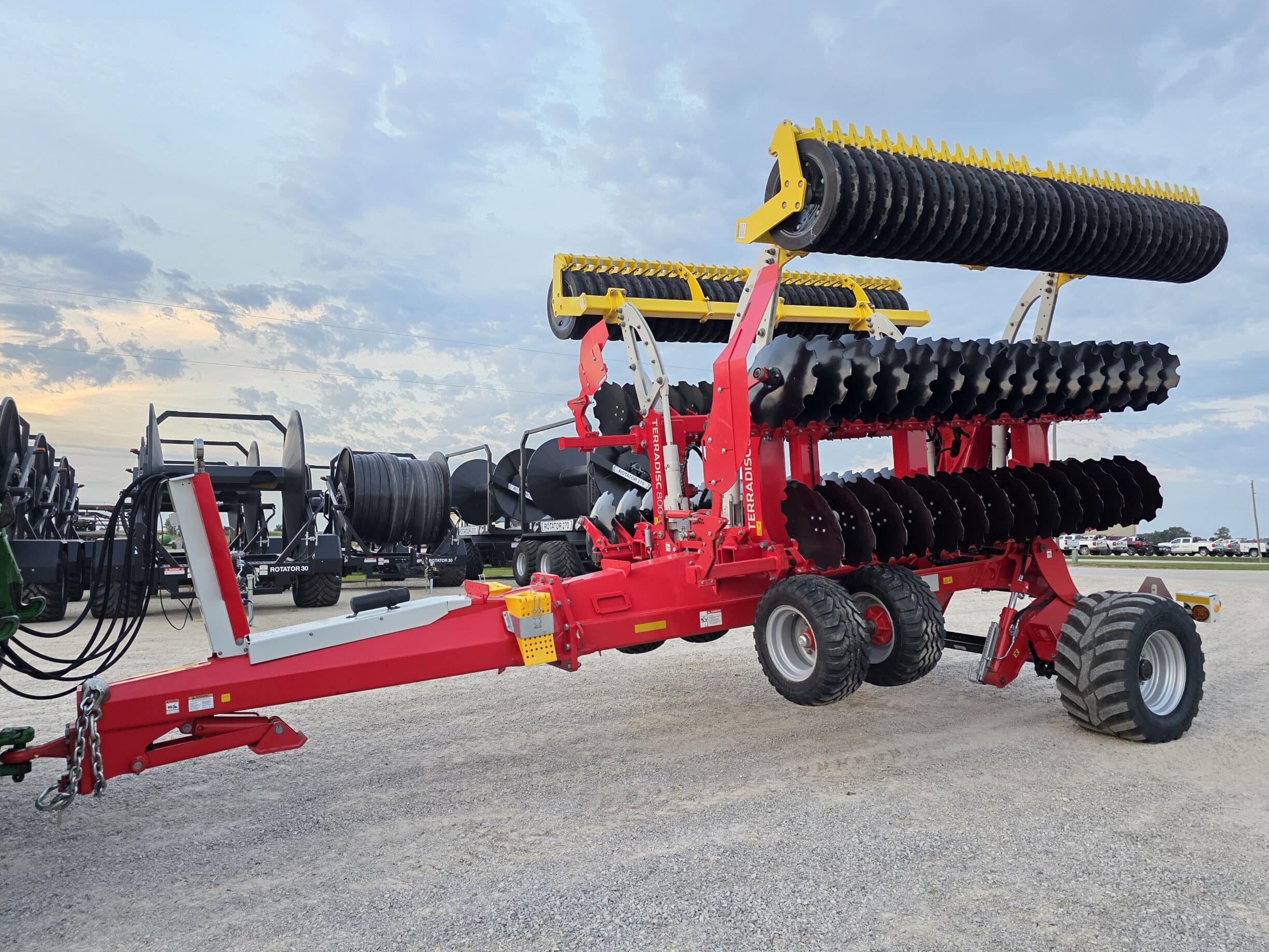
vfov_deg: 56.8
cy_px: 482
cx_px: 630
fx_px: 880
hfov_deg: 71.6
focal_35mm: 24
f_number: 1.7
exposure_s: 1/120
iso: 160
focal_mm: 6.3
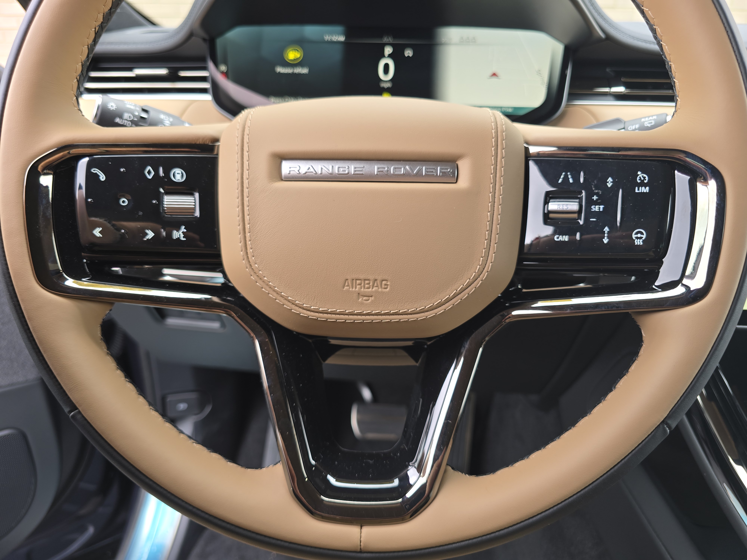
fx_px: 496
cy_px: 280
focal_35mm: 23
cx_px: 374
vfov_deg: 58.9
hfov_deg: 73.9
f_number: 1.7
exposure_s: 1/50
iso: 20
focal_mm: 6.3
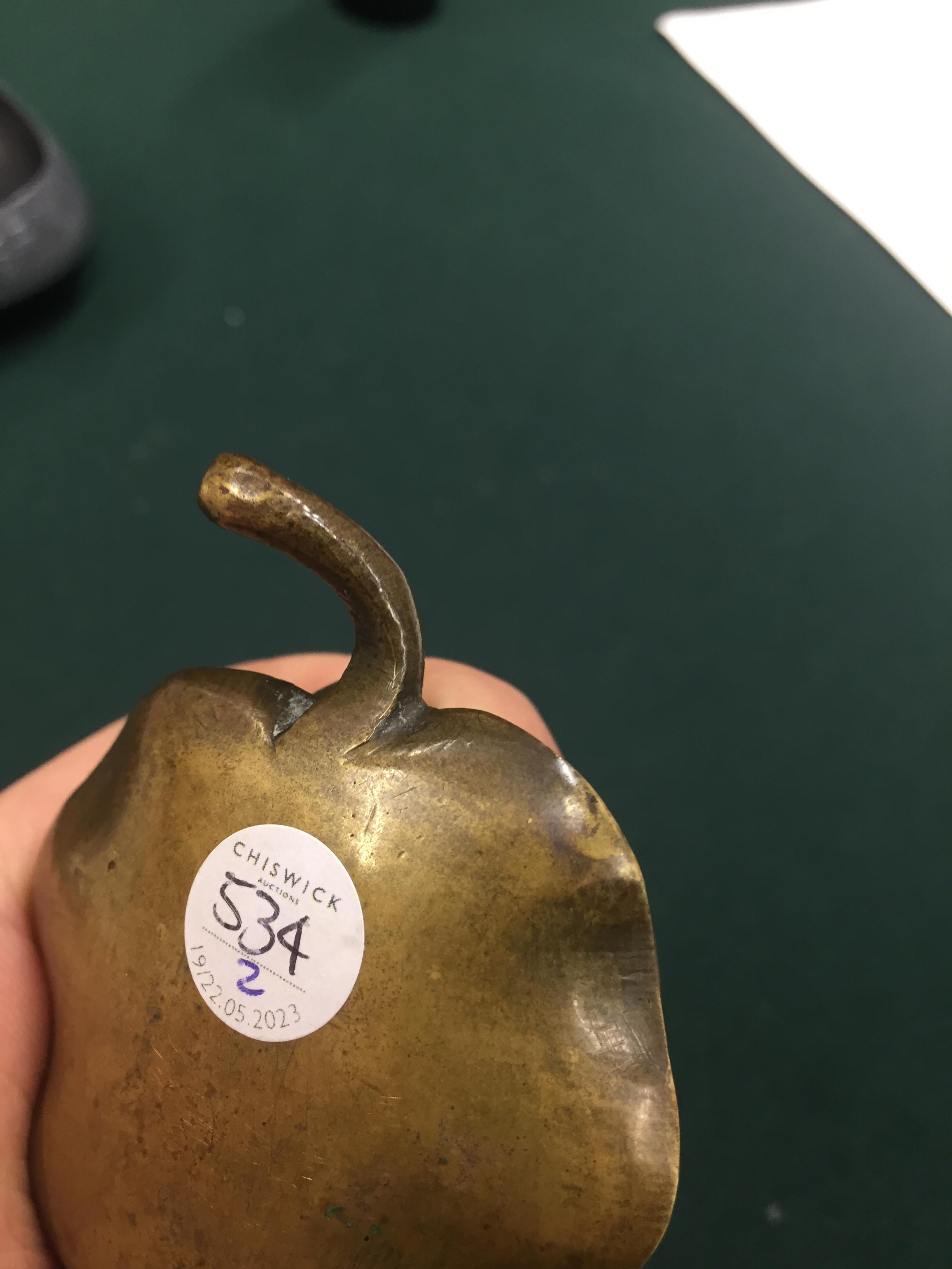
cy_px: 634
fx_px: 1063
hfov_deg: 48.2
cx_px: 476
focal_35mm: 29
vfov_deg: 61.7
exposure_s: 1/33
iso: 125
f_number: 2.2
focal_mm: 4.15
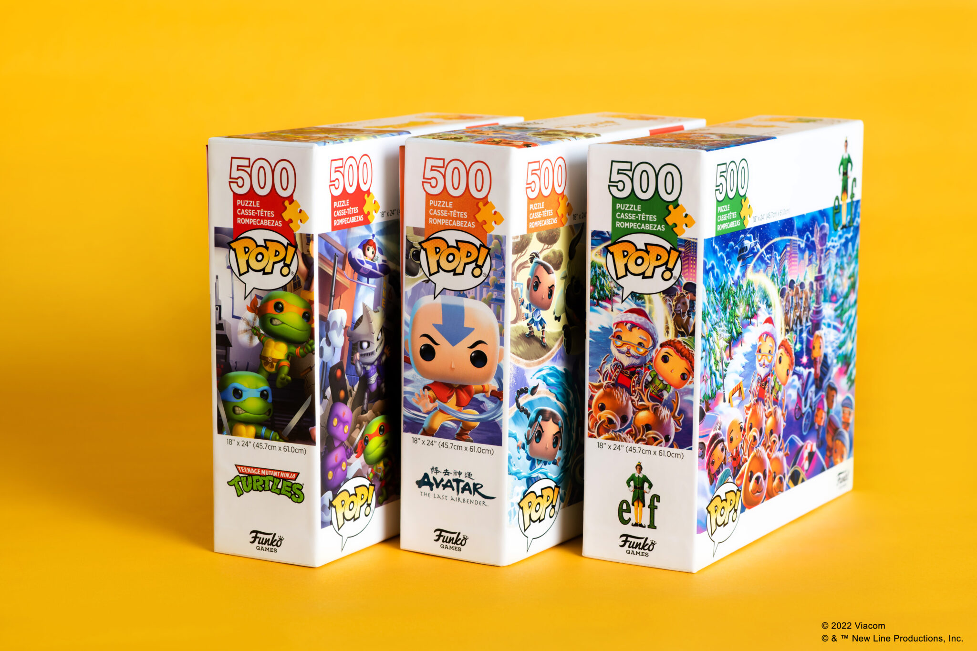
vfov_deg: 16.1
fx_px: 2306
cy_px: 326
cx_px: 488
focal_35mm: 85
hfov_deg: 23.9
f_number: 7.1
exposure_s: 1/80
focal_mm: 85
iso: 100
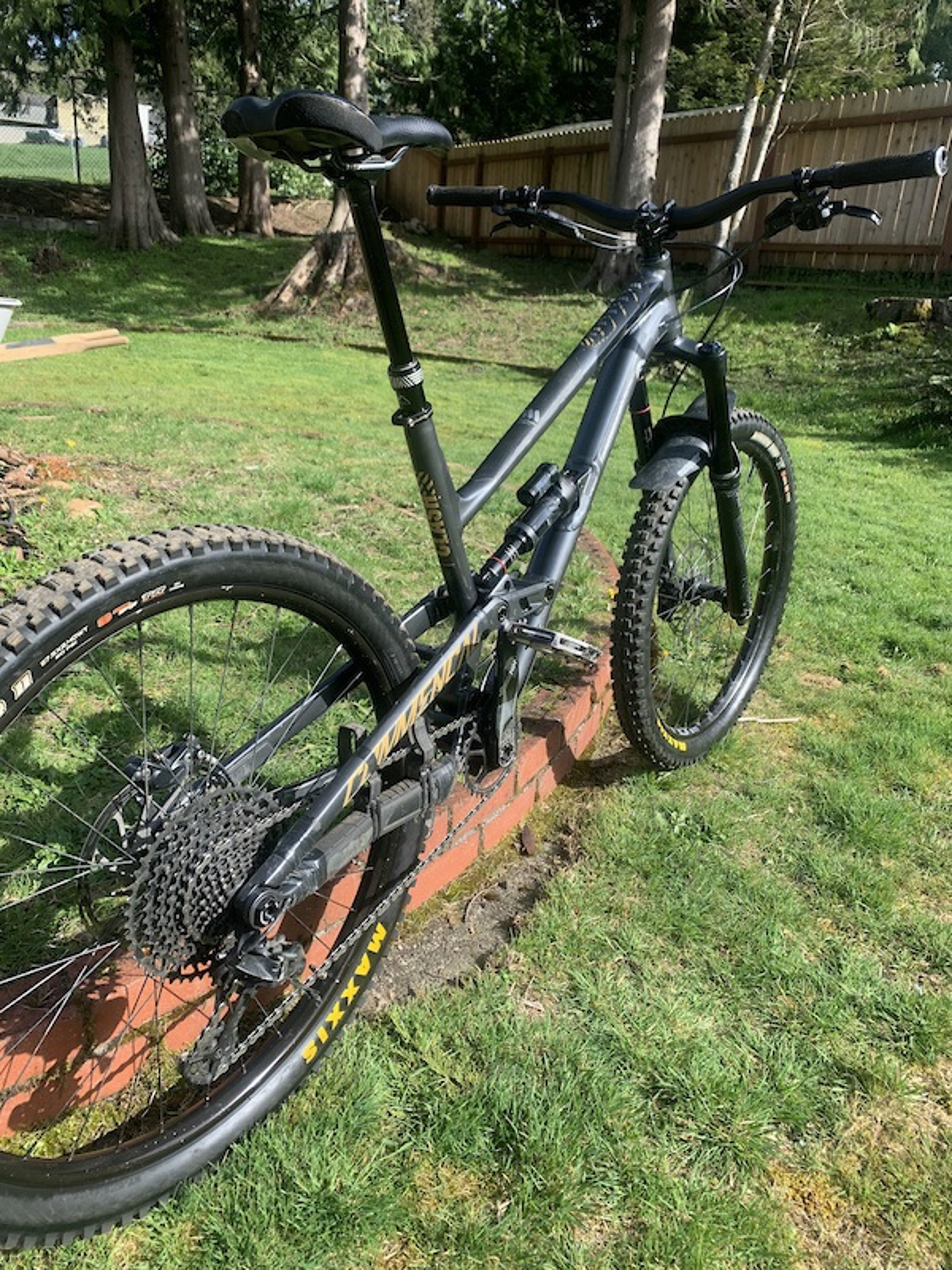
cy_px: 635
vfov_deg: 67.3
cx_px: 476
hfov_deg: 53.1
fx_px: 953
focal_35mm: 26
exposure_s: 1/887
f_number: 1.8
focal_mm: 4.25
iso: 25
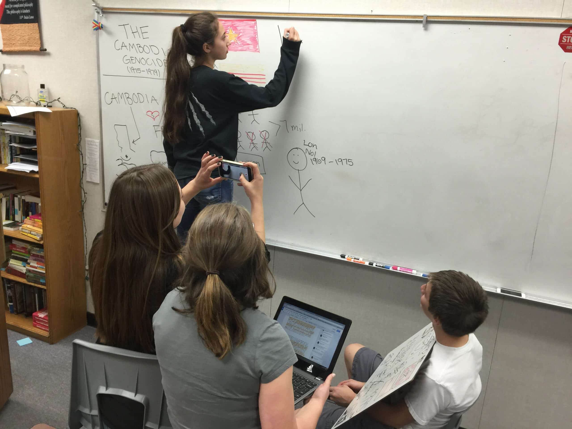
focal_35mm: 29
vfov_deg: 48.2
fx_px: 479
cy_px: 214
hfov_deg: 61.7
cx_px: 286
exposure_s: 1/15
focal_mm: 4.15
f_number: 2.2
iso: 32
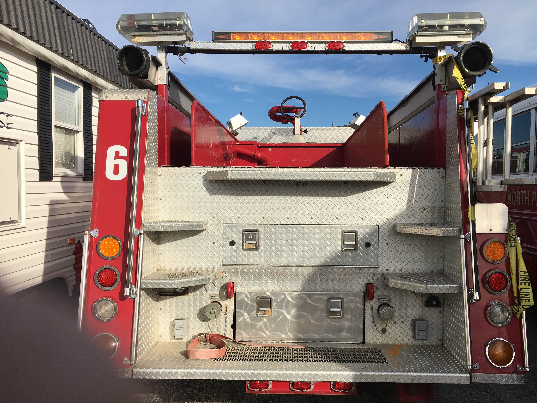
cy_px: 216
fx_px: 496
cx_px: 288
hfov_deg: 56.8
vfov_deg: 44.1
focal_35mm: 32
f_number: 2.2
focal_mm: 4.15
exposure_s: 1/2024
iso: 25
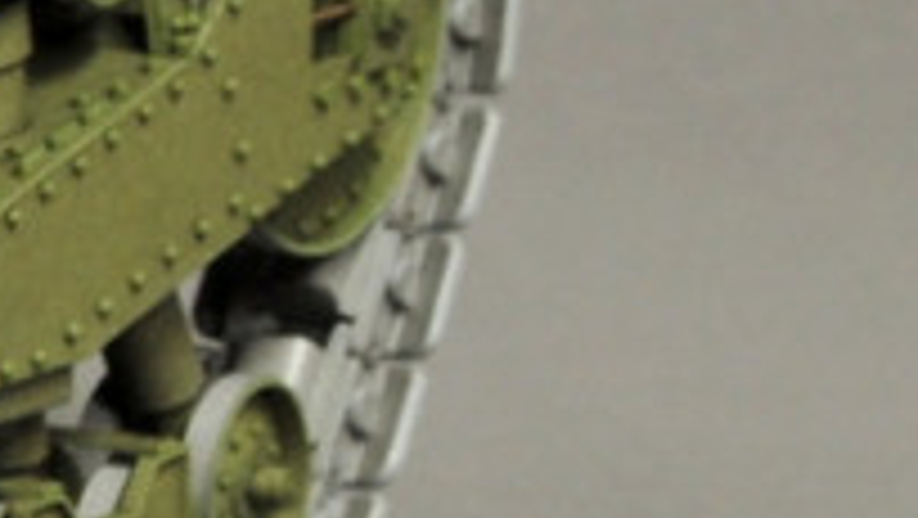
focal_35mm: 507
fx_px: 12349
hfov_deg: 4.1
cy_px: 198
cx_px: -1663
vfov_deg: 2.4
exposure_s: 1.6
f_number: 16
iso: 100
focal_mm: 55
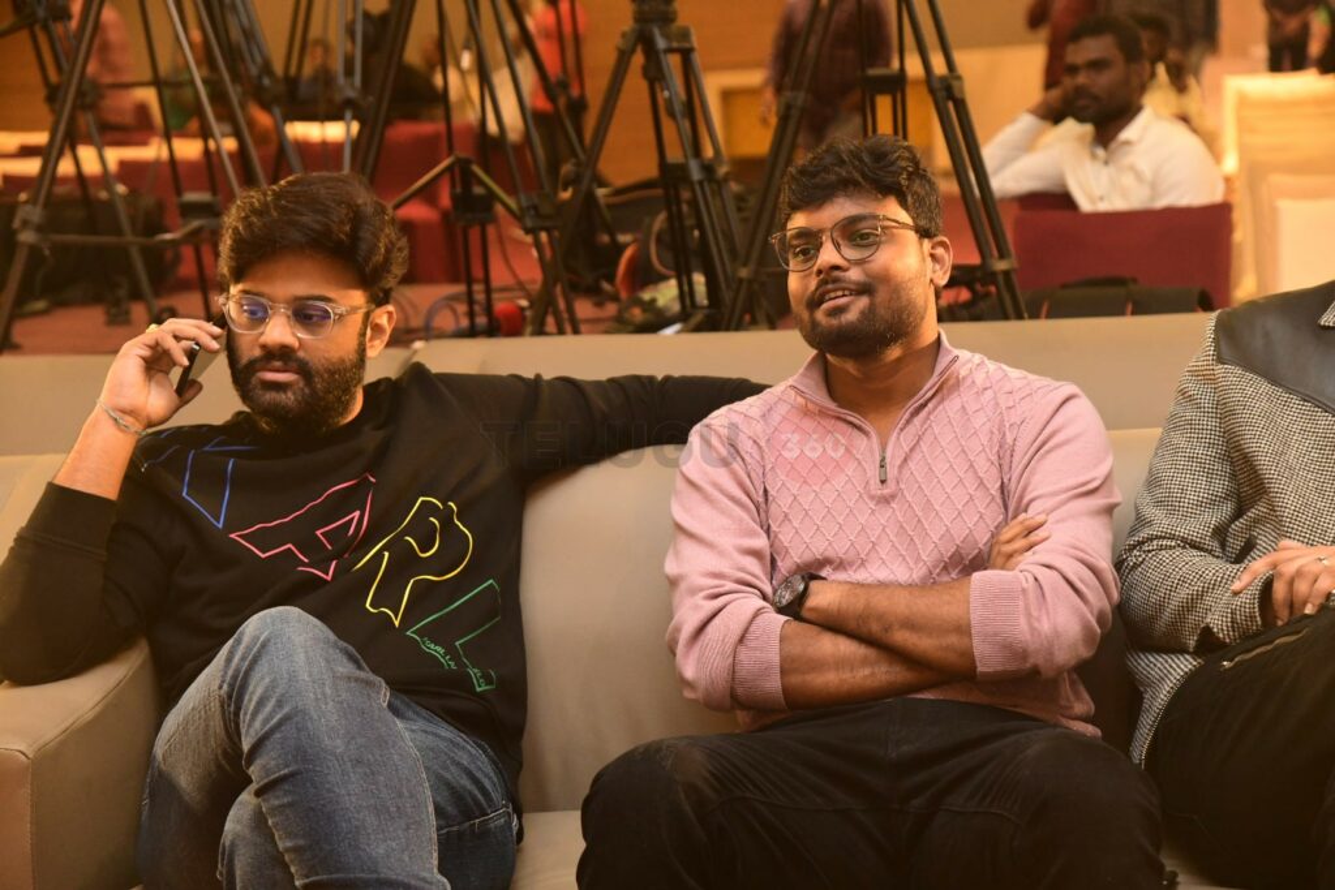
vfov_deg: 12.5
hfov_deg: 18.6
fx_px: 4079
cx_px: 668
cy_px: 445
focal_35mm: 110
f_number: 5.6
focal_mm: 110
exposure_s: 1/125
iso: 4000
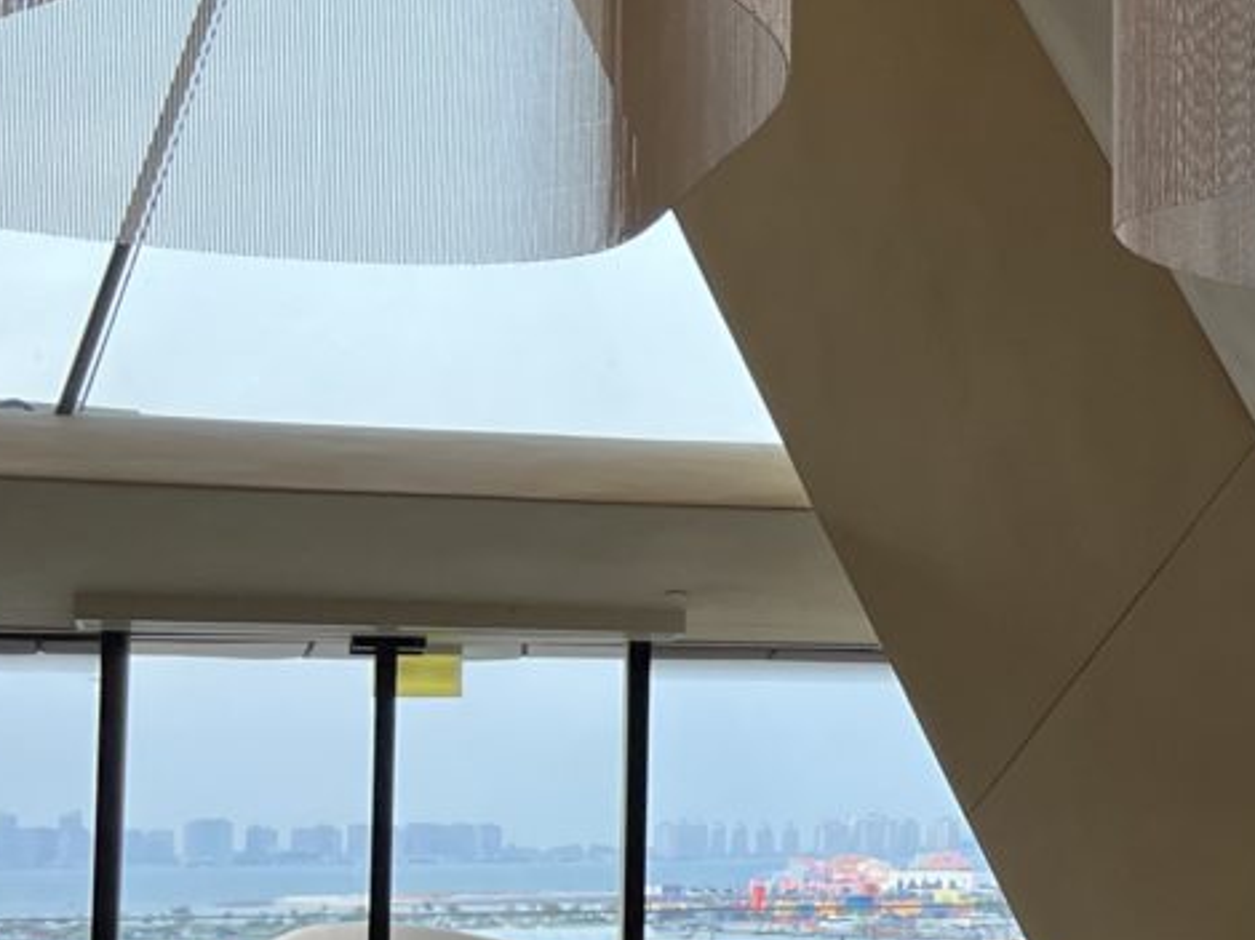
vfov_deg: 17.3
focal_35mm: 85
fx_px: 3080
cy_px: 590
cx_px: 1882
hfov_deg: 19.9
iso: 125
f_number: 1.5
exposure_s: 1/112
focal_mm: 5.7
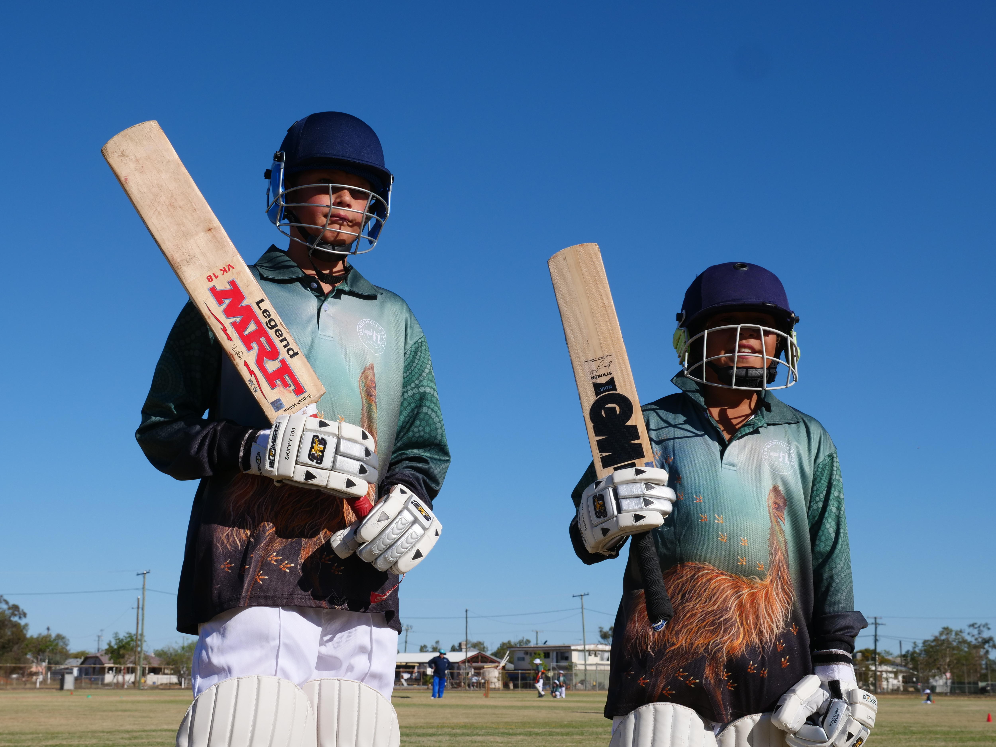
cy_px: 374
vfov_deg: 28.0
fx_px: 1496
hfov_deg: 36.8
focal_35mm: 52
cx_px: 498
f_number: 8
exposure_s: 1/1000
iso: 200
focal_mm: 26
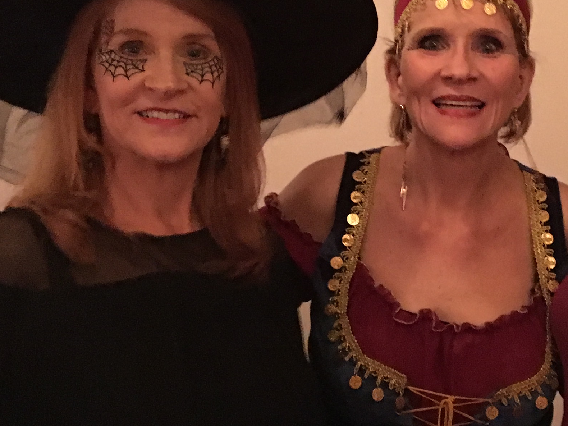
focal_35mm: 74
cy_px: 139
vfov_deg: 19.8
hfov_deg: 26.1
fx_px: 1214
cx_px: 407
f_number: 2.2
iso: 800
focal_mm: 4.15
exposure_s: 1/15
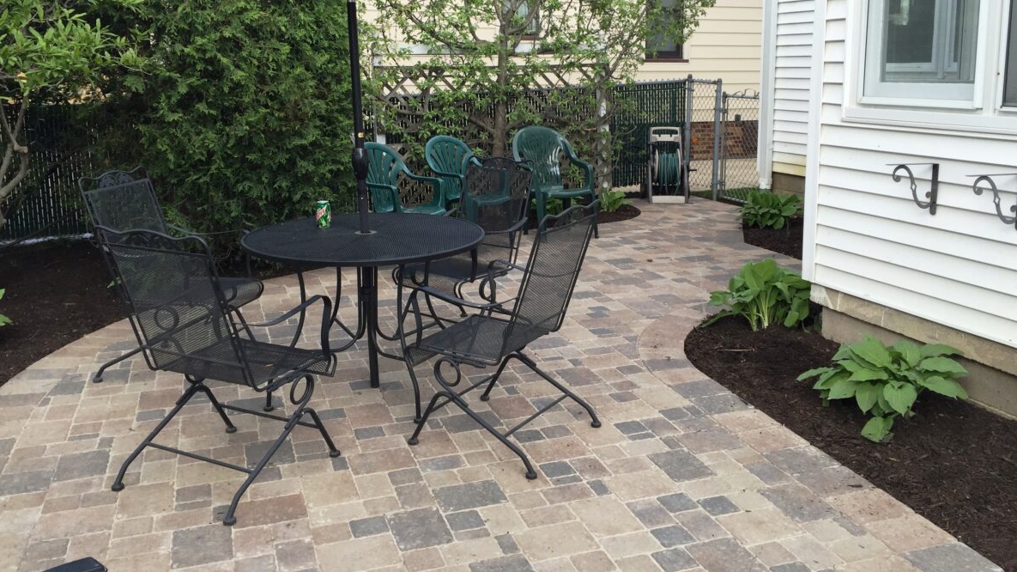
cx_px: 512
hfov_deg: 61.0
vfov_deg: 36.3
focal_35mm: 32
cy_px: 189
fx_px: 863
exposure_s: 1/297
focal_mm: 4.15
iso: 32
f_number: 2.2
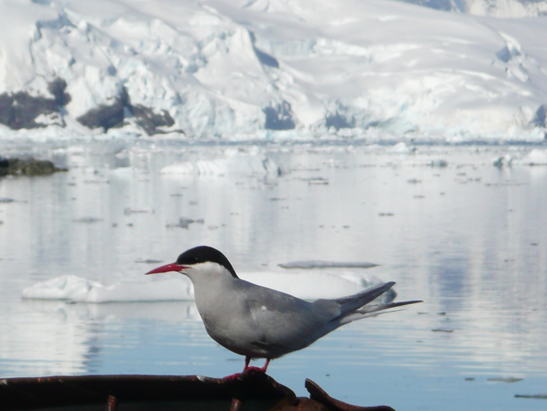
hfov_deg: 5.8
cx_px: 230
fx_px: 5389
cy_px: 220
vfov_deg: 4.4
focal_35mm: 341
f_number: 11
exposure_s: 1/320
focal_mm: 27.9
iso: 100
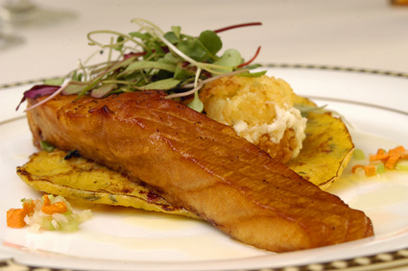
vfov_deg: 13.0
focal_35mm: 105
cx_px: 204
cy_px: 136
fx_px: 1188
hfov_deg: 19.5
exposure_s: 1/60
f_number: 9
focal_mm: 70
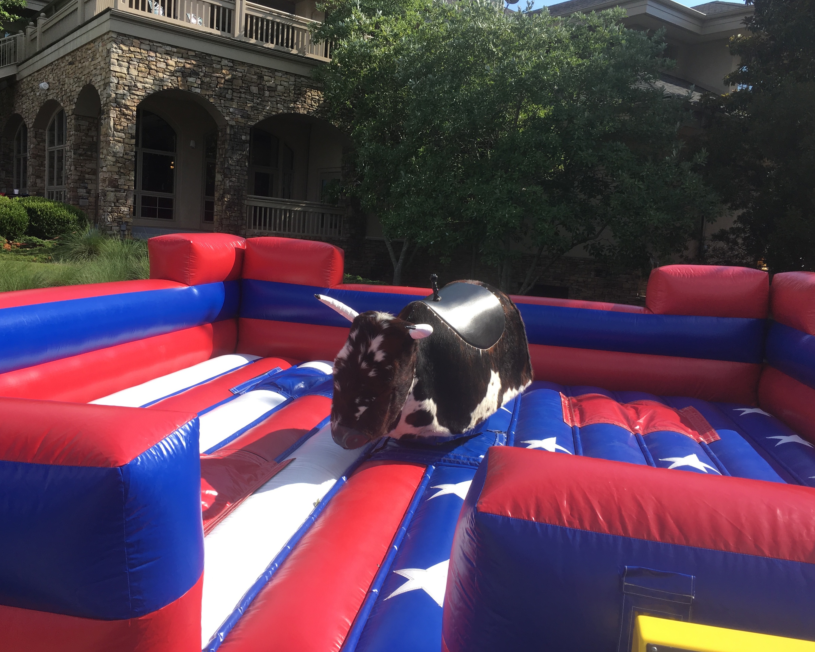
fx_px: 748
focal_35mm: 31
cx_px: 397
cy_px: 328
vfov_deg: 47.1
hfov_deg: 57.2
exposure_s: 1/874
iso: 25
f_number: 2.2
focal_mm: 4.15
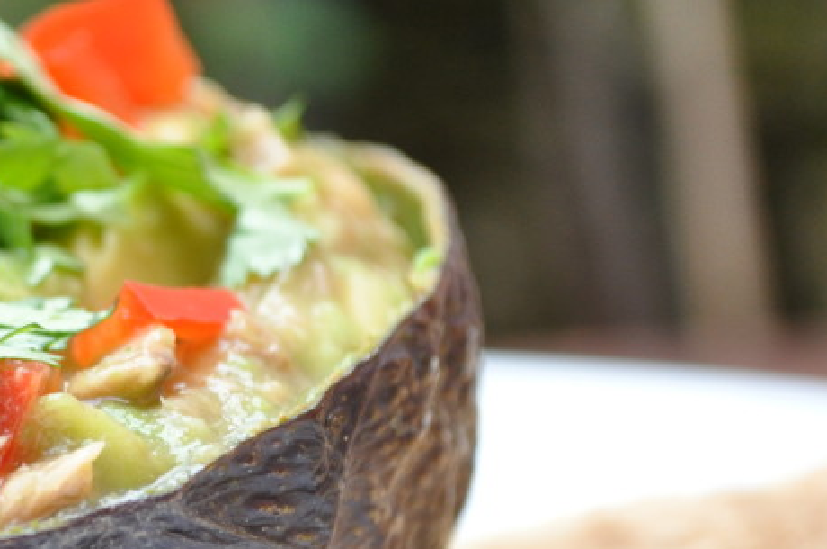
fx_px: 3371
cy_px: 466
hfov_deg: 13.7
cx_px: -49
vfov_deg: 9.3
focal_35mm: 147
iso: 800
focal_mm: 44
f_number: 5.3
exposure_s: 1/80
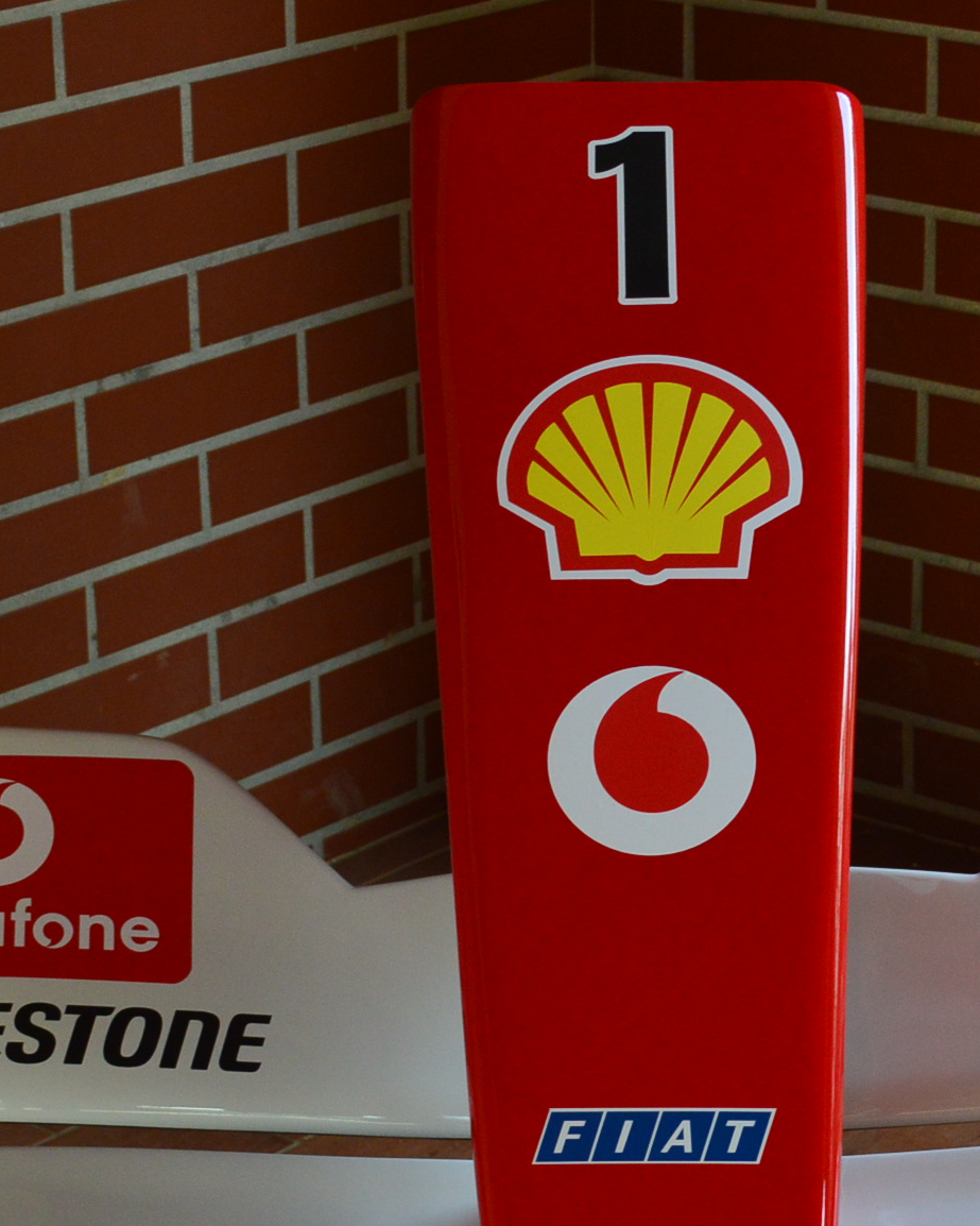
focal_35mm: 110
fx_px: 3989
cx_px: 674
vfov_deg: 17.4
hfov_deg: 14.0
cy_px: 883
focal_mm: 30
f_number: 6.3
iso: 800
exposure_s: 1/60
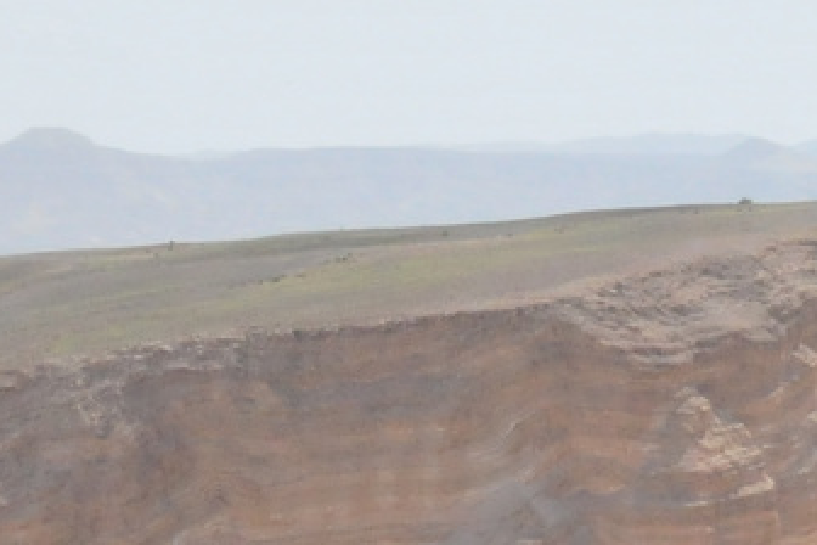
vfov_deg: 4.6
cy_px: 1275
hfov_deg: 7.1
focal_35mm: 290
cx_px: 508
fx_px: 6581
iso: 800
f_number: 22
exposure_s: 1/160
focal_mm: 40
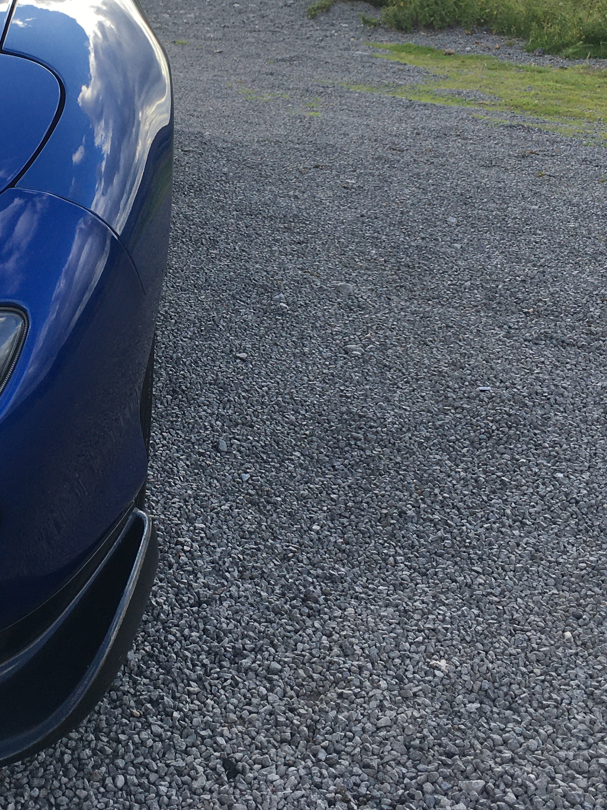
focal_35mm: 58
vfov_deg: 32.8
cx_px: 131
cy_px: 229
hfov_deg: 24.9
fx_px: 1356
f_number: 2.2
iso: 25
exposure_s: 1/523
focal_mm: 4.15
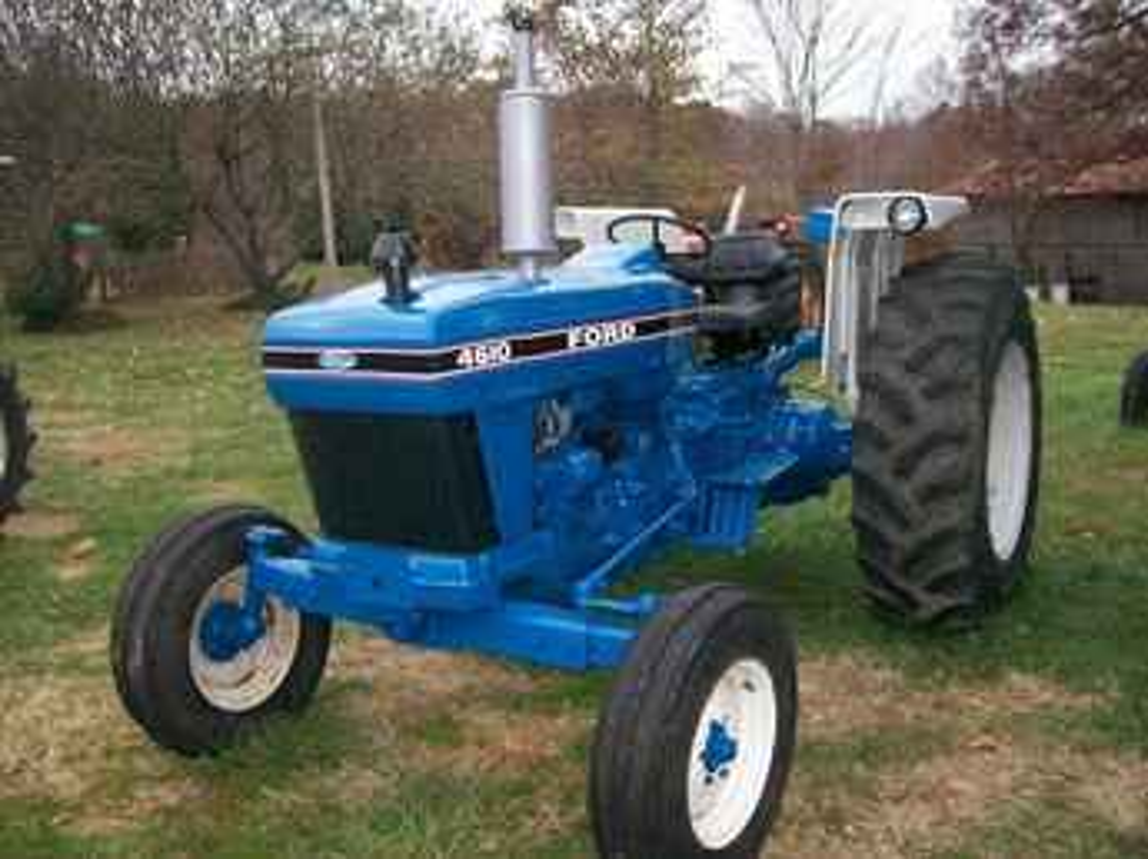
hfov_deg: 51.4
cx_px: 574
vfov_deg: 39.6
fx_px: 1193
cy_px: 430
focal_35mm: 36
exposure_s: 1/64
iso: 80
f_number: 2.7
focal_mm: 6
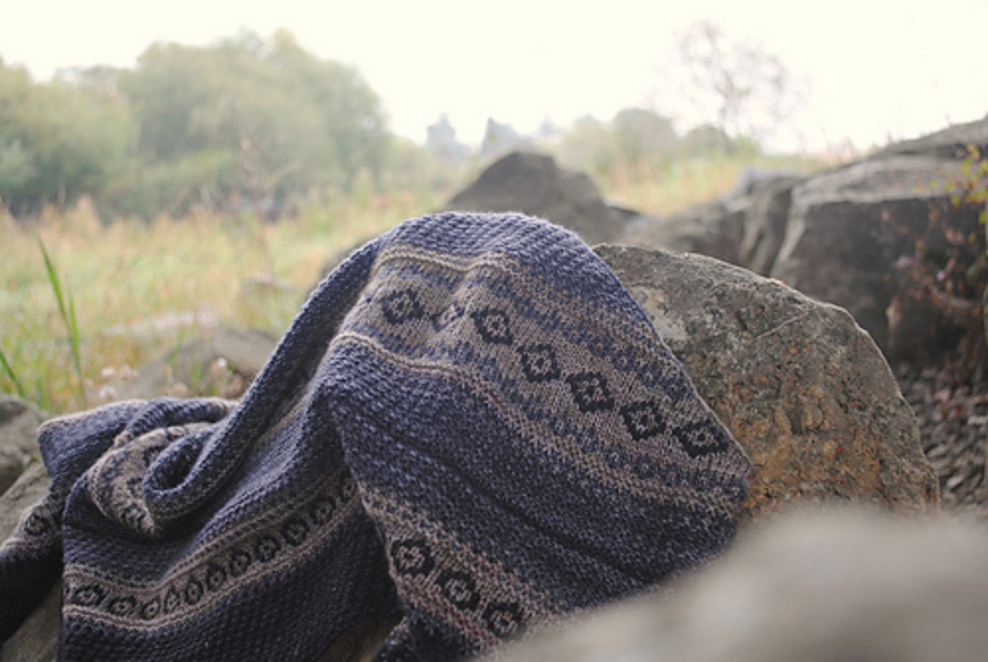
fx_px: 1319
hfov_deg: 41.1
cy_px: 331
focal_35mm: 48
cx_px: 494
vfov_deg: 28.2
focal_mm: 32
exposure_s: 1/40
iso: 200
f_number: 4.8
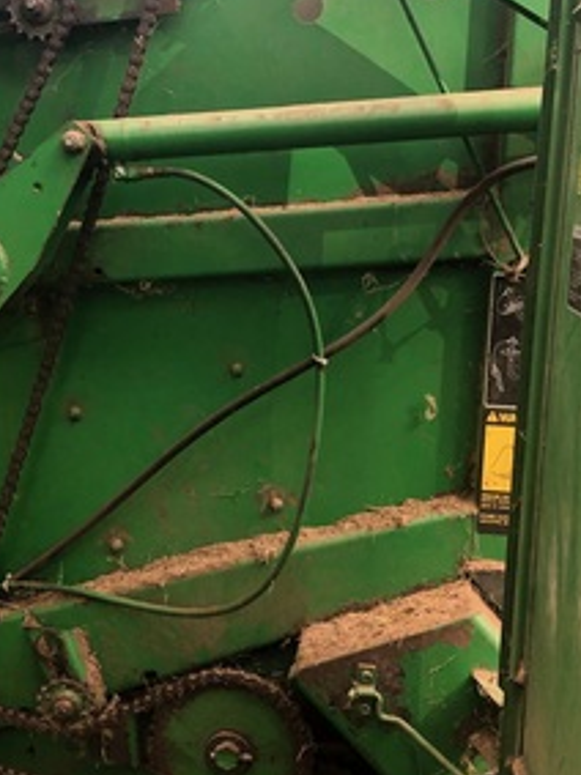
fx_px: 1142
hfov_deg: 28.5
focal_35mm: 51
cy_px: 367
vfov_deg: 37.5
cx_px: 264
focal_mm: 3.99
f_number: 1.8
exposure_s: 1/120
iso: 40
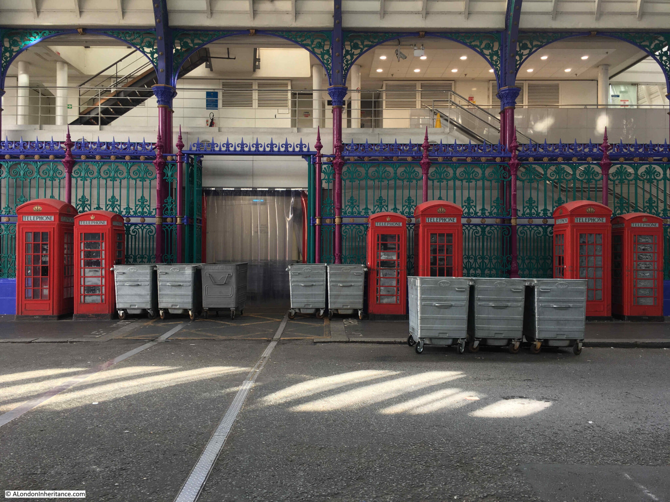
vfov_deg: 48.2
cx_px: 335
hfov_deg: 61.7
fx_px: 561
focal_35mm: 29
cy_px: 251
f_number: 2.2
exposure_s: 1/50
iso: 25
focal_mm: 4.15
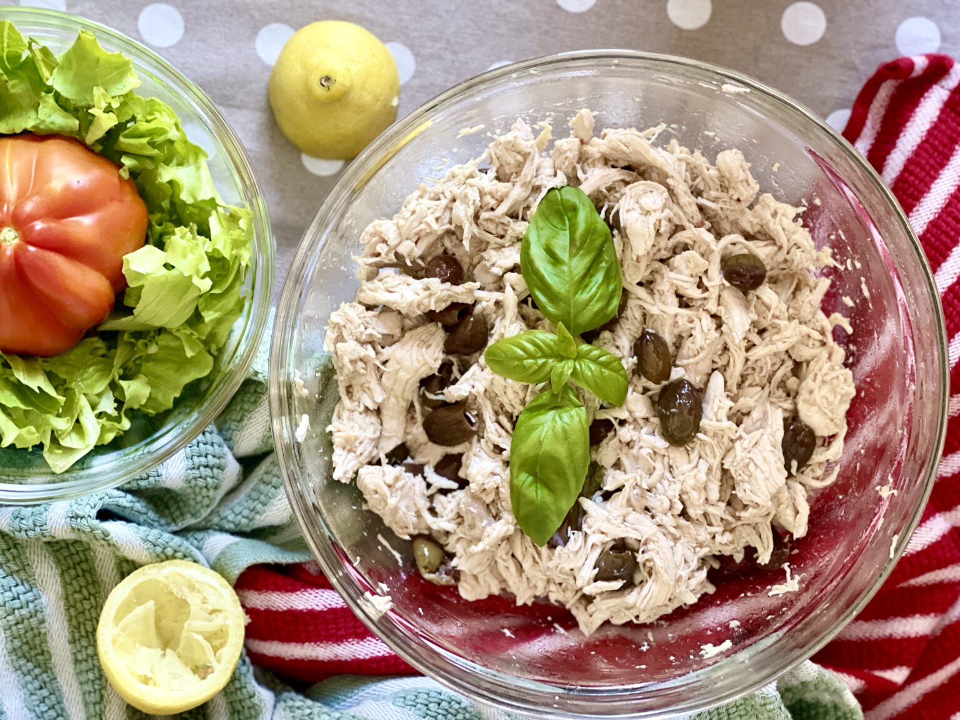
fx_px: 1775
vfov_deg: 22.9
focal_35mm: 64
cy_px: 360
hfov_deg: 30.3
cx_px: 480
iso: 400
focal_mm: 7.5
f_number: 2.2
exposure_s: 1/34
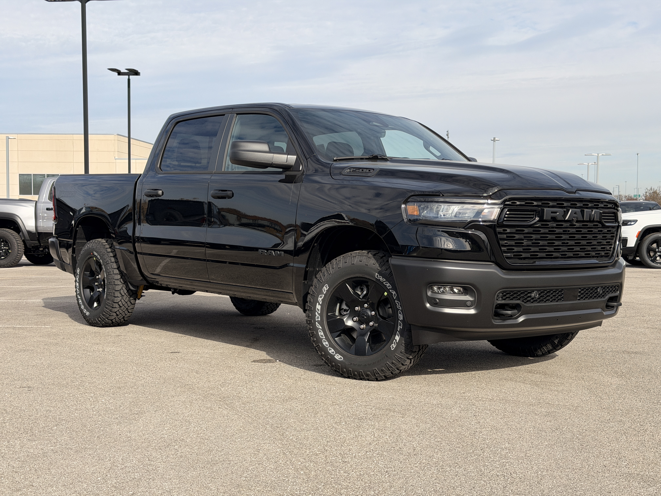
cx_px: 330
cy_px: 248
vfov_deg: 30.3
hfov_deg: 39.7
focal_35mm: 48
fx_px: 917
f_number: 1.78
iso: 64
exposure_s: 1/4587
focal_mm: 6.76
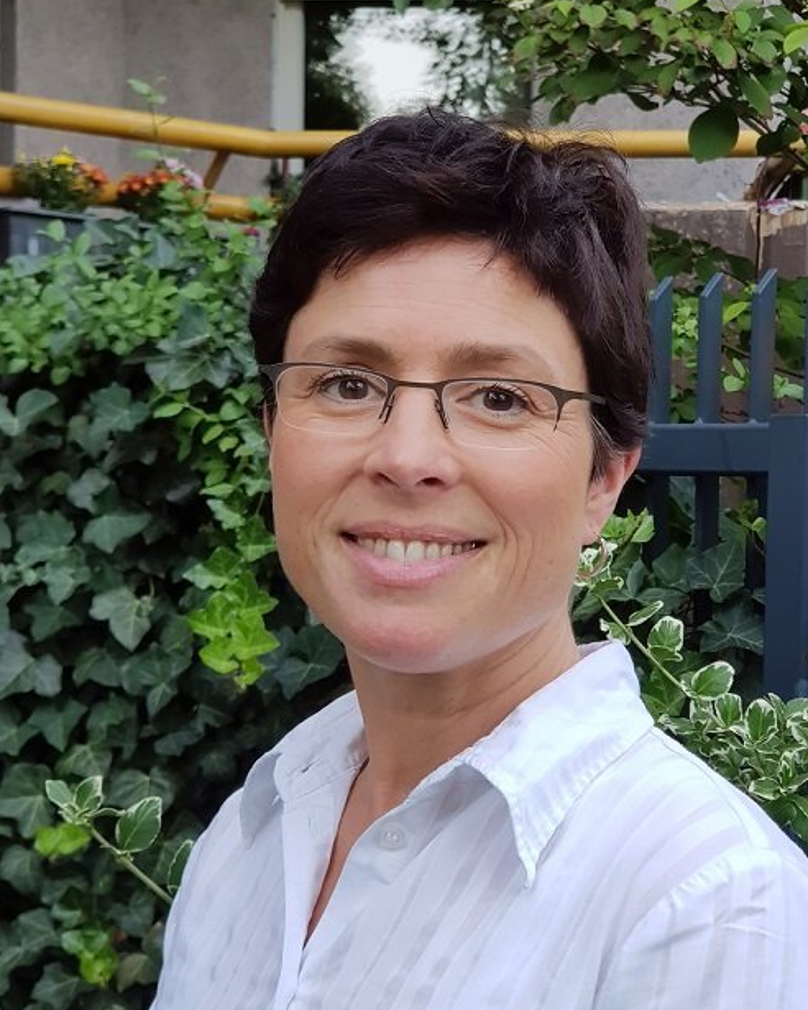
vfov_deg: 34.2
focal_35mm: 55
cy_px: 501
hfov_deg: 27.6
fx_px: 1644
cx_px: 404
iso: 25
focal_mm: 6
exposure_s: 1/48
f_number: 2.4
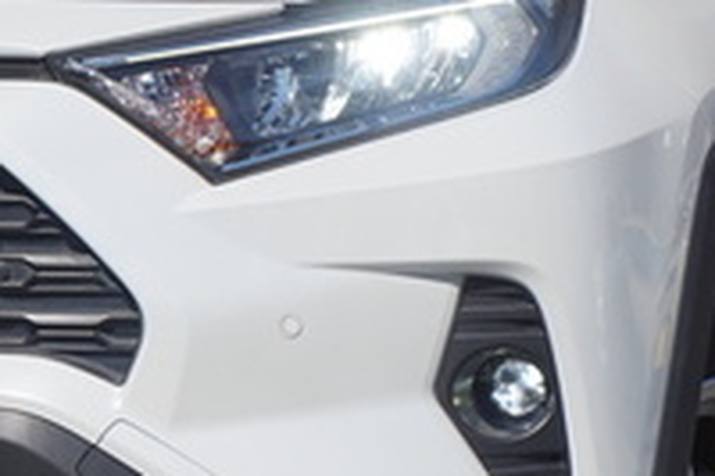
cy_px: 7
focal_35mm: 300
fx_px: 5953
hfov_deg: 6.9
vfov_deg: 4.6
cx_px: 82
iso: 100
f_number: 11
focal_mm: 50
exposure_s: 1/250
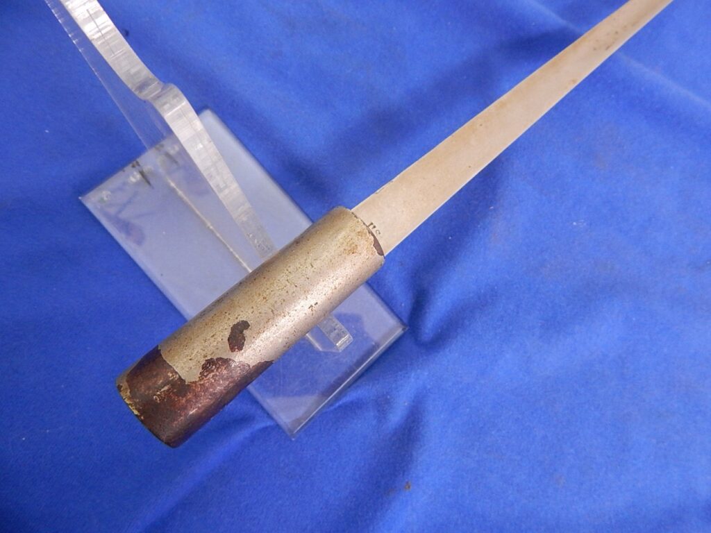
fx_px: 452
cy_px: 266
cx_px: 356
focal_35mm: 22
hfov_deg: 76.4
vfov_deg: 61.1
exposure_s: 1/15
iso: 400
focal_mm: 4
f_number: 3
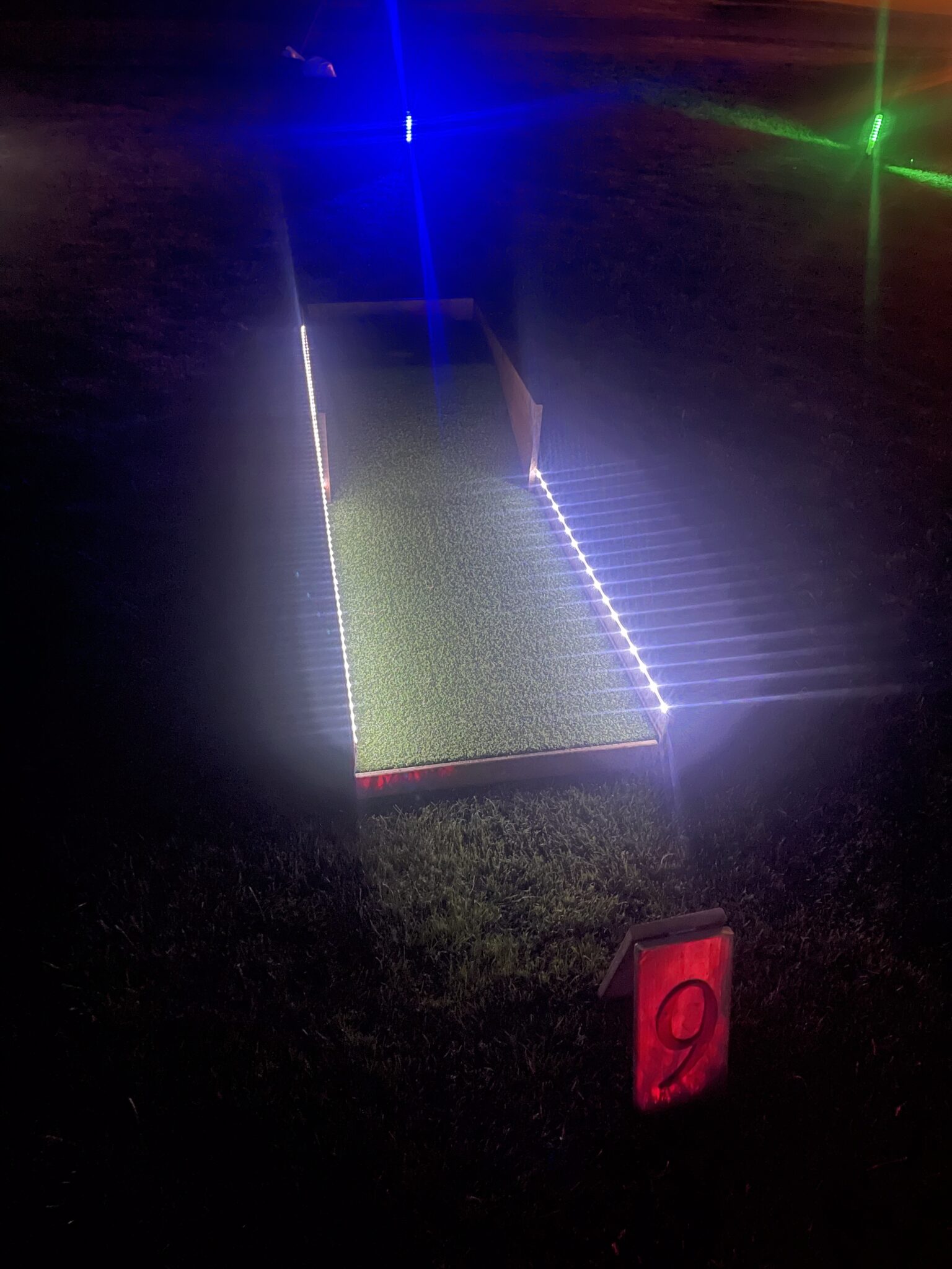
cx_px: 476
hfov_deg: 54.9
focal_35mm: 25
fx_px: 917
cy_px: 634
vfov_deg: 69.4
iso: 1250
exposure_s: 1/9
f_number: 1.6
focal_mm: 5.1
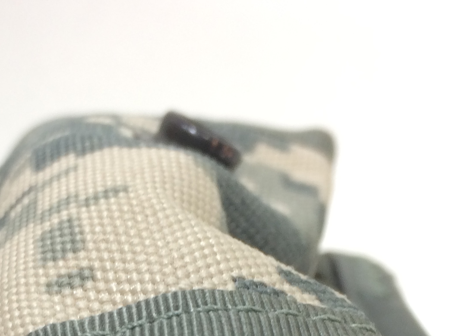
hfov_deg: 21.4
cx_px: 123
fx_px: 1180
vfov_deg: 15.1
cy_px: 497
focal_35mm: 91
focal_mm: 4.15
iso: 40
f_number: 2.2
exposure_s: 1/30
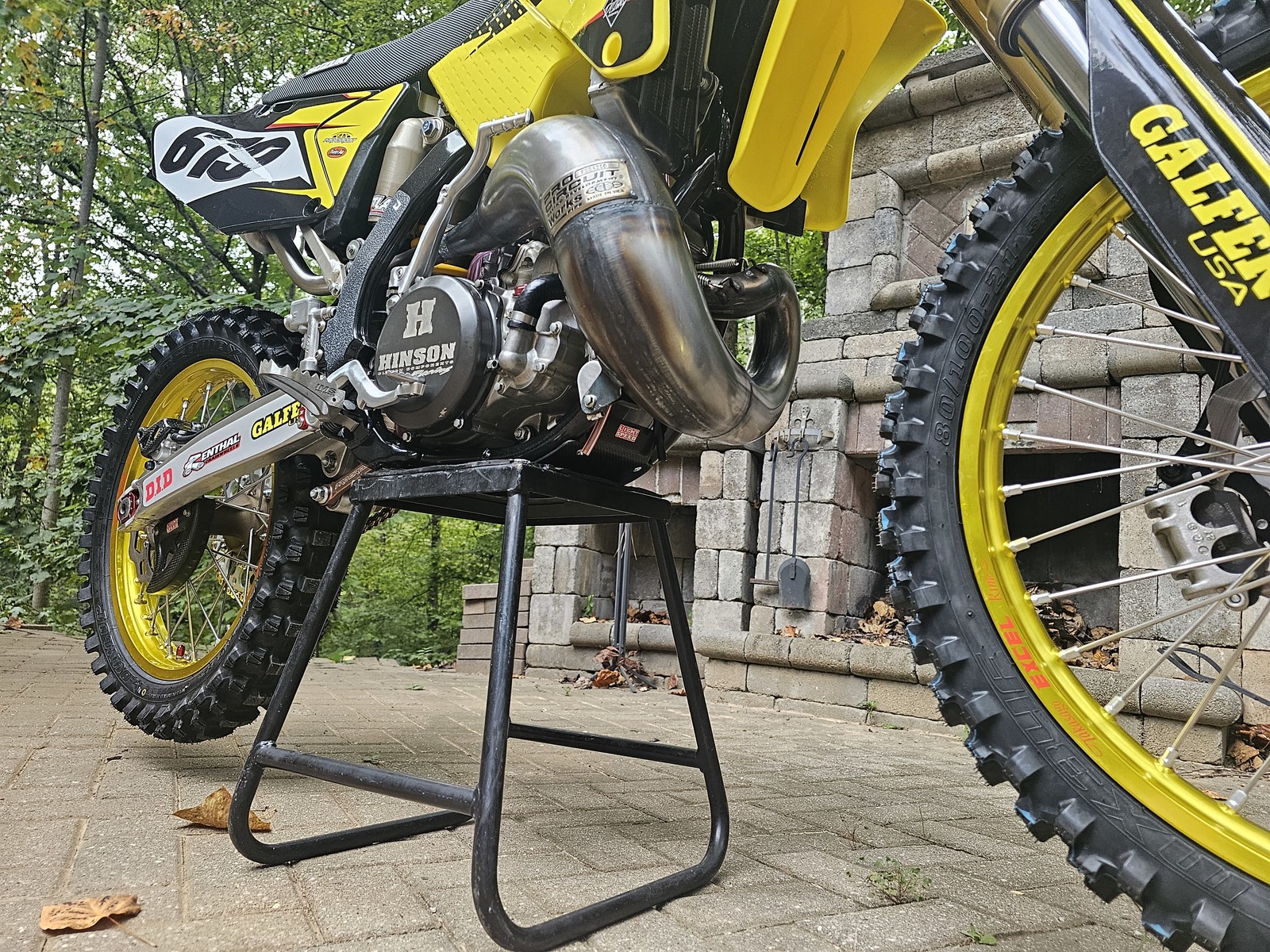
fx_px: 844
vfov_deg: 58.9
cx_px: 635
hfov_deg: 73.9
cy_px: 476
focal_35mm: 23
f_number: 1.7
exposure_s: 1/120
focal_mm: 6.3
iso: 250
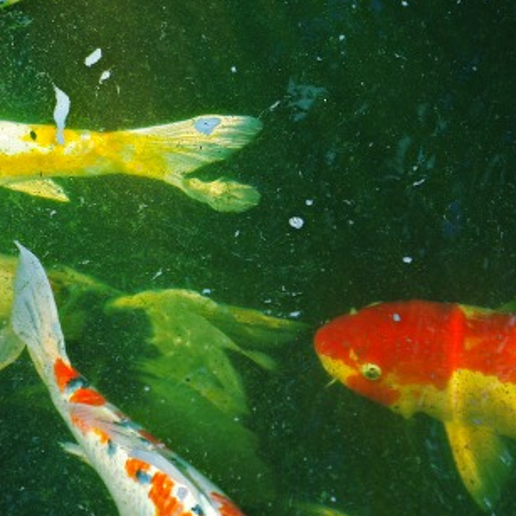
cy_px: 339
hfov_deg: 10.3
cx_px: 232
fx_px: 2867
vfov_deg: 10.3
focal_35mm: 170
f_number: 8
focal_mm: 55
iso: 200
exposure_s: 1/180
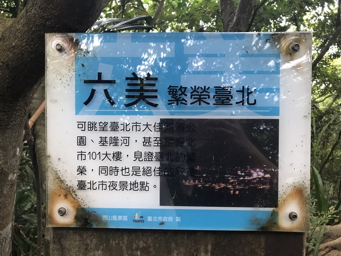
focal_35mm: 28
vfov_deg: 49.7
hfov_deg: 63.4
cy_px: 128
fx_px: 276
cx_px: 170
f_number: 1.8
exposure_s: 1/30
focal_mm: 3.99
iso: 32
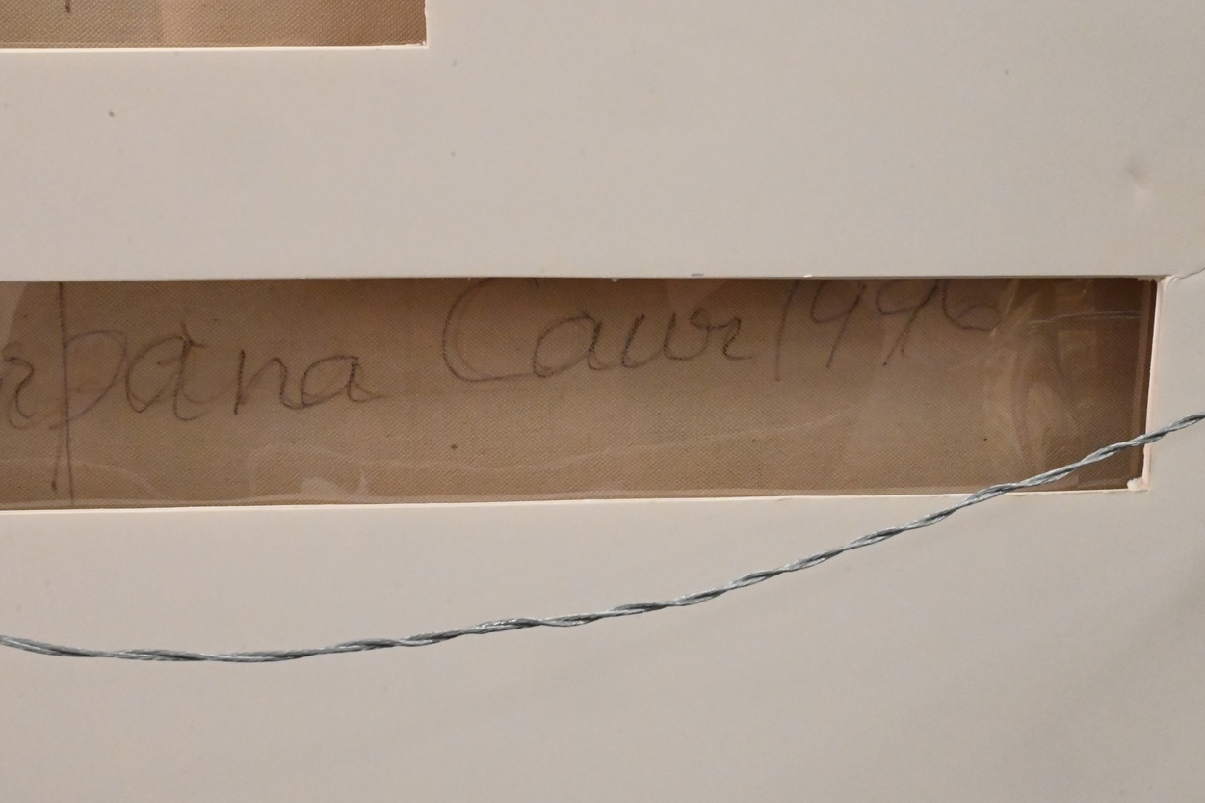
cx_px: 491
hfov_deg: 41.0
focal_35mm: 48
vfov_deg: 28.0
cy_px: 371
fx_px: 1606
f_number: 22
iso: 12800
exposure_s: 1/40
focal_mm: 37
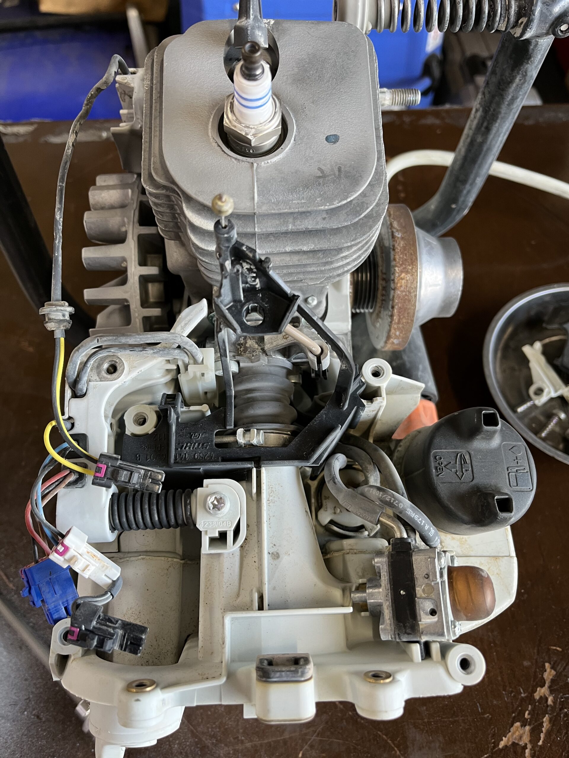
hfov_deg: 53.1
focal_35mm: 26
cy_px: 379
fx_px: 570
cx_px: 284
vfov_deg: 67.3
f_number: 1.6
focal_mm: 5.1
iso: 125
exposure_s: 1/50
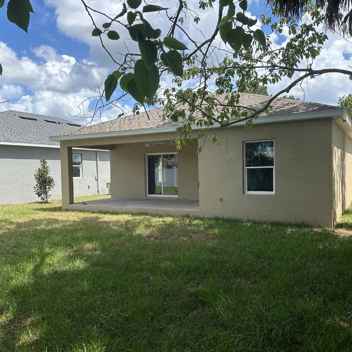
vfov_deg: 55.6
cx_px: 178
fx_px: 334
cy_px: 178
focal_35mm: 29
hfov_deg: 55.6
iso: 80
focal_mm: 6.86
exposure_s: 1/2410
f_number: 1.78
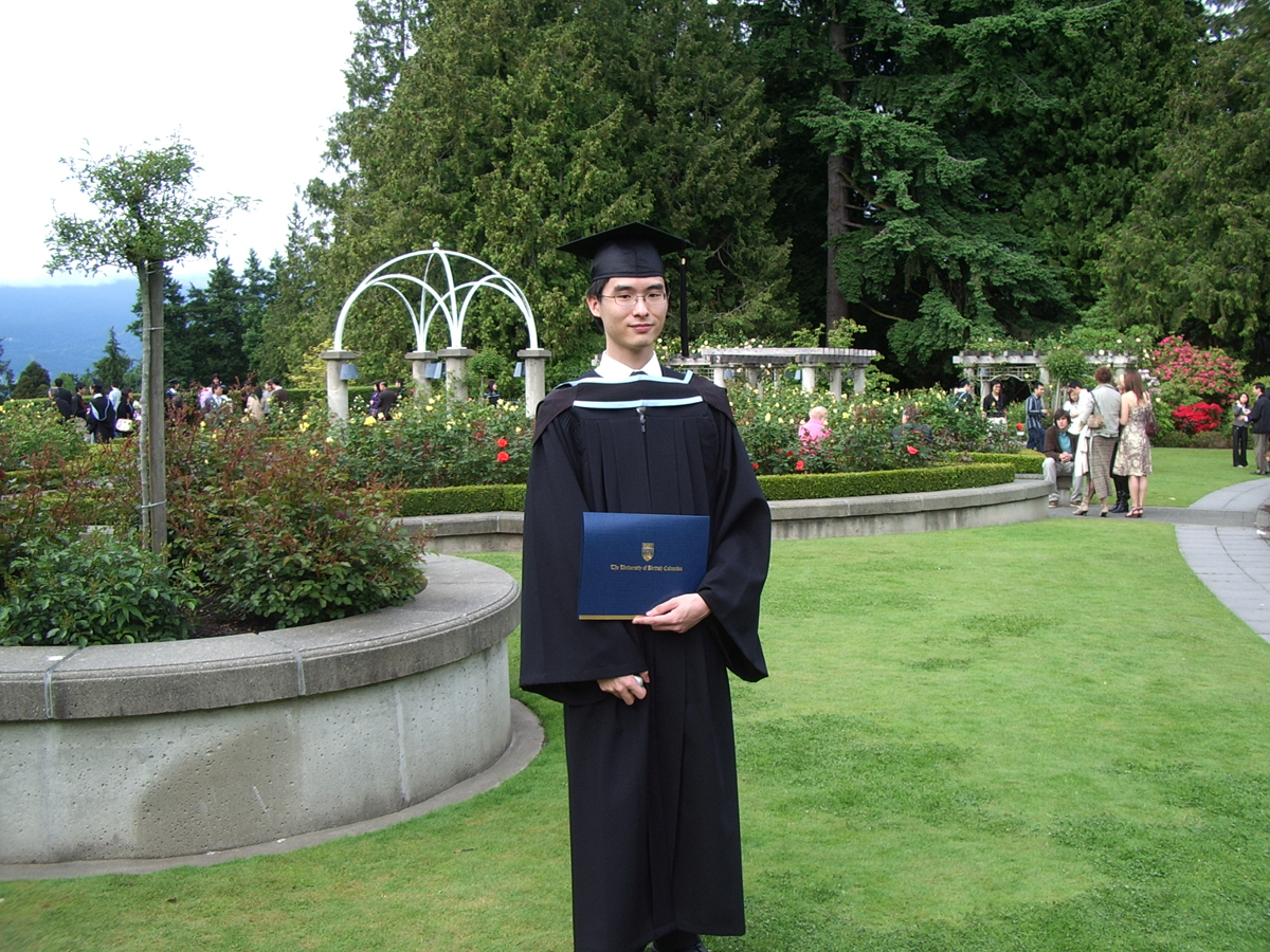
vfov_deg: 40.7
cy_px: 476
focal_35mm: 35
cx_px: 635
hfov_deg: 52.6
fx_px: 1284
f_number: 4.3
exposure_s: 1/100
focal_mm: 5.8
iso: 50
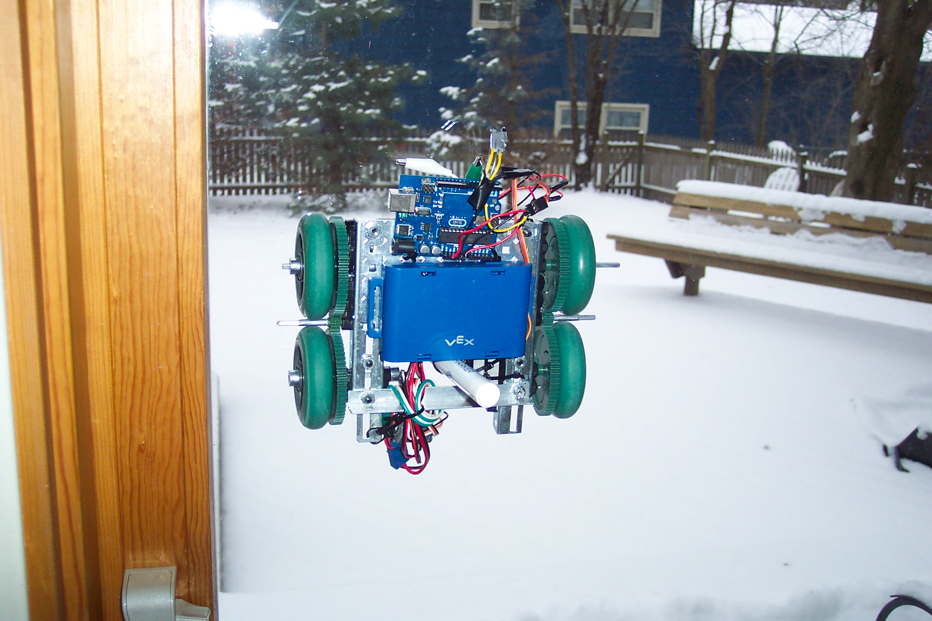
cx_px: 466
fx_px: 984
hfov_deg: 50.7
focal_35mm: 38
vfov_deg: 35.1
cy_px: 310
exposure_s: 1/500
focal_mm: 8
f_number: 2.8
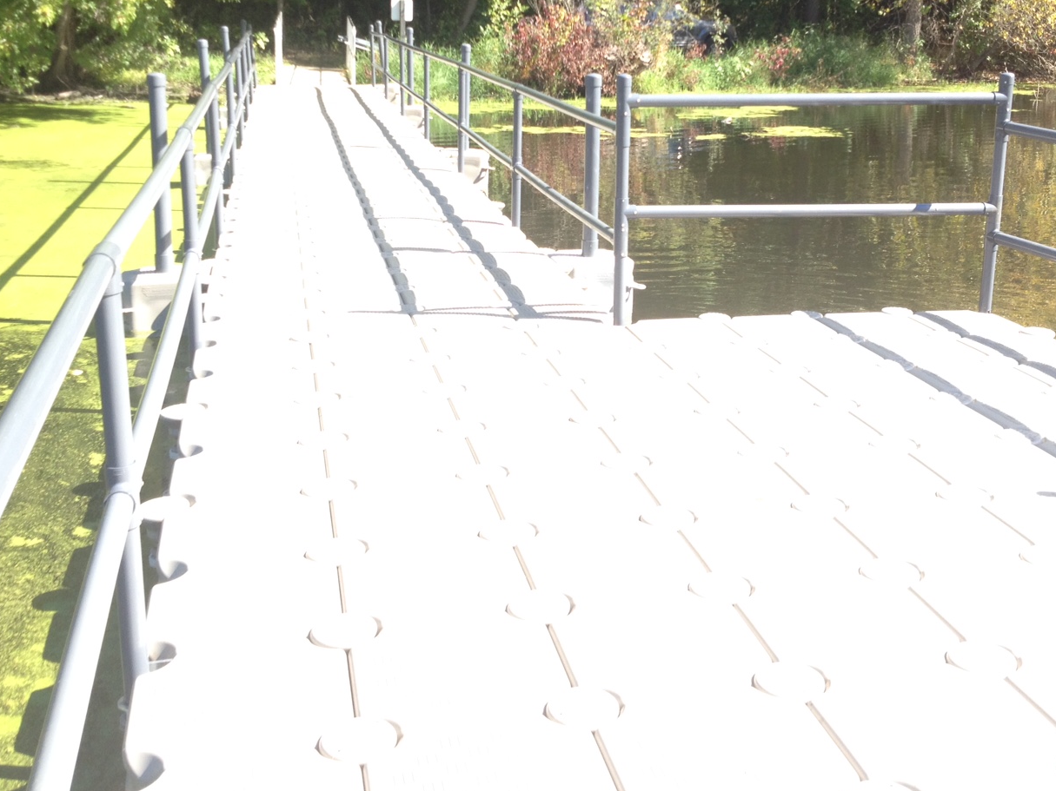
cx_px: 601
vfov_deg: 30.7
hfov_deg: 40.4
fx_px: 1434
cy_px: 266
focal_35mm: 47
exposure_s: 1/279
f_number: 2.4
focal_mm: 4.28
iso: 50
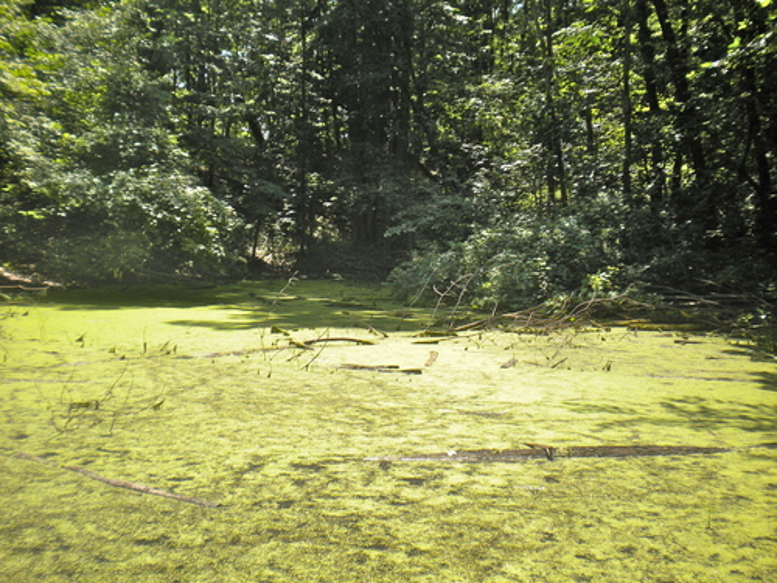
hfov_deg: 45.8
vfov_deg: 35.1
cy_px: 292
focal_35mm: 41
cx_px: 388
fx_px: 920
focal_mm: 7.4
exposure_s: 1/317
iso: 80
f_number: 4.9
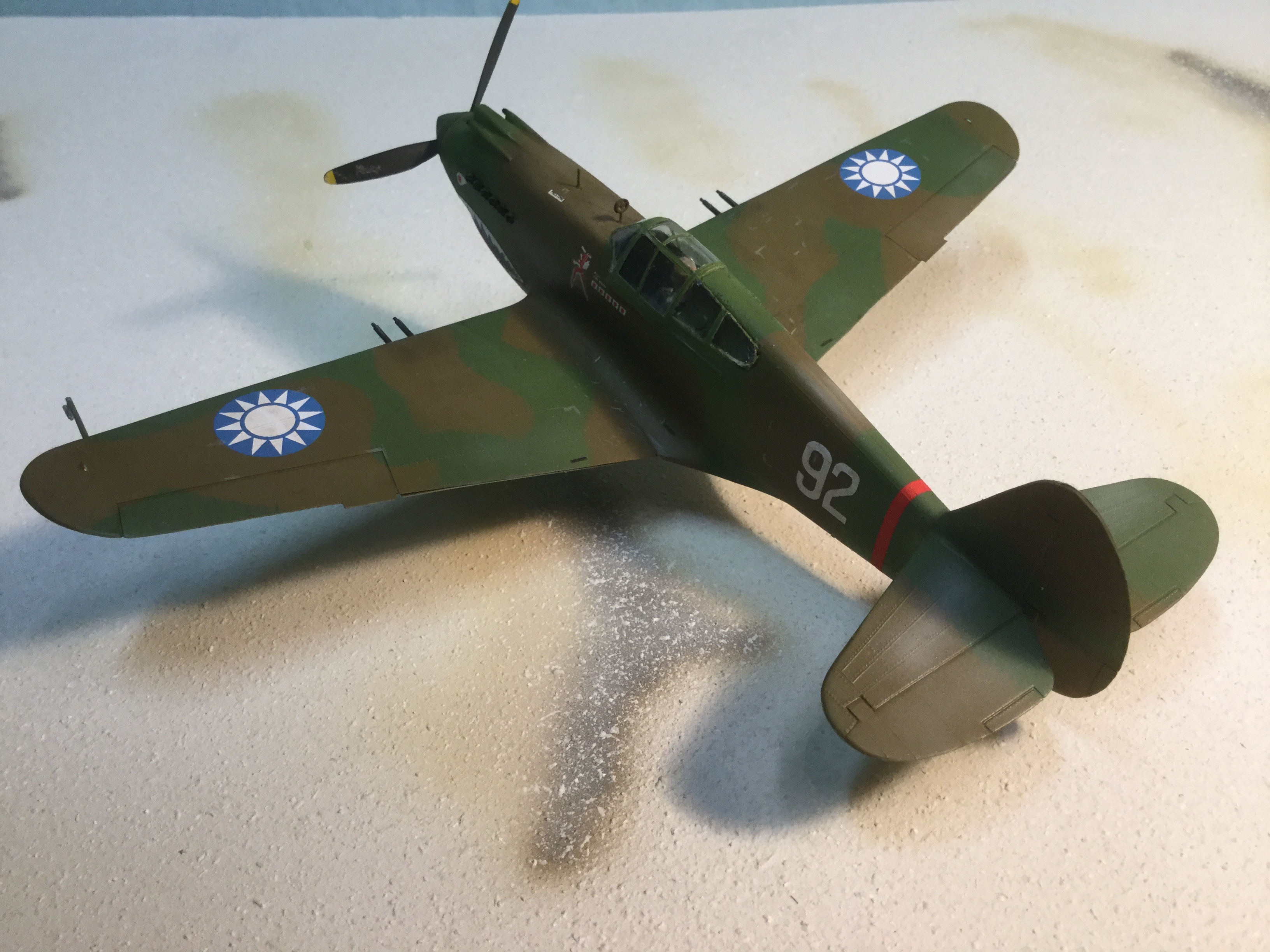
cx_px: 635
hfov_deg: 58.4
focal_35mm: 31
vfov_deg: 45.4
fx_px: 1137
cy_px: 476
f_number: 2.4
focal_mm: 3.3
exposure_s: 1/30
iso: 32
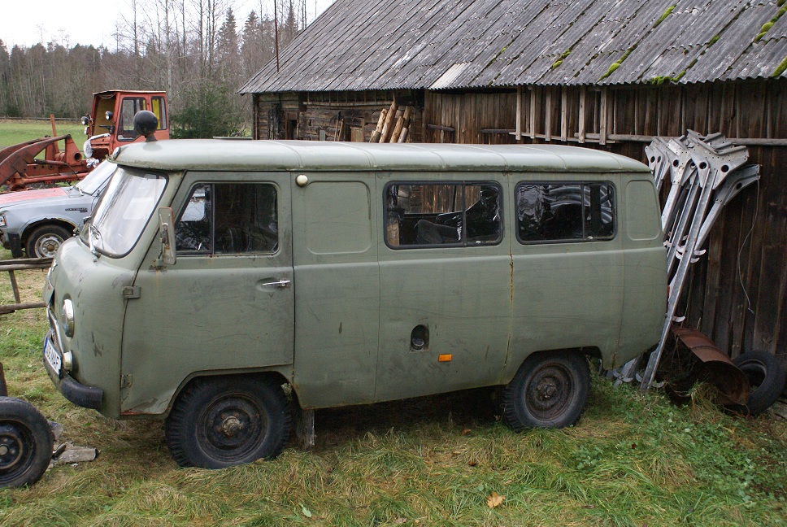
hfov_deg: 49.5
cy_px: 264
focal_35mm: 39
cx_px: 394
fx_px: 854
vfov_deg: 34.3
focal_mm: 26
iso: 800
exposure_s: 1/80
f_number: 4.5
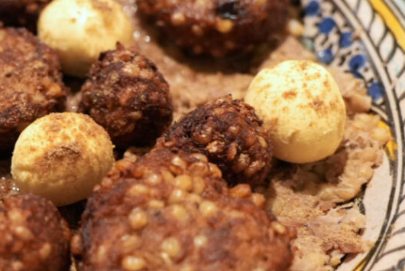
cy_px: 188
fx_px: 979
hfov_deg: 22.4
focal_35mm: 87
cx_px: -11
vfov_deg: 15.7
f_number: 2.8
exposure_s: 1/30
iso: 2000
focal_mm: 30
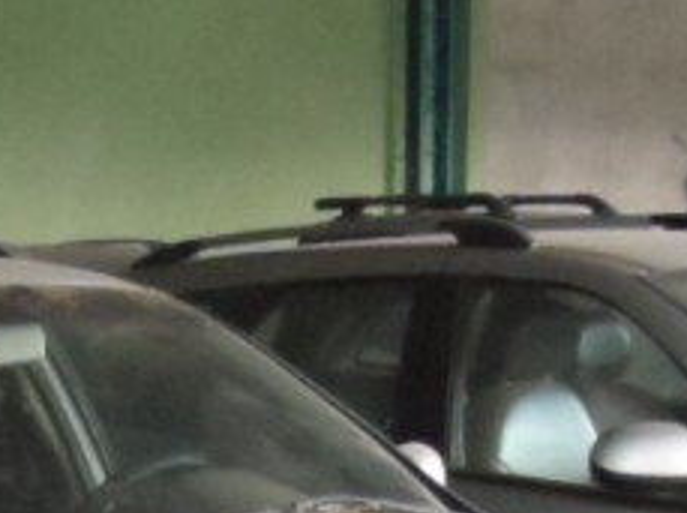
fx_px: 1664
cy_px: 843
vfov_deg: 15.6
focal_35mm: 84
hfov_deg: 22.8
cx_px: 75
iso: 800
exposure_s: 1/30
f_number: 3.2
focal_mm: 4
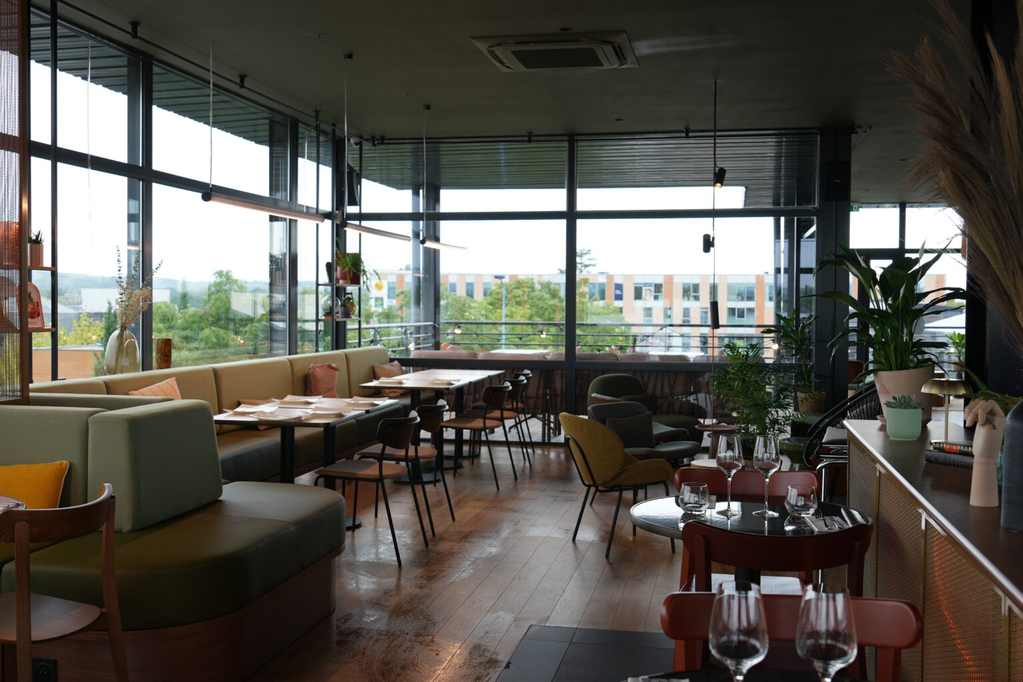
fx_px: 1023
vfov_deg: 36.9
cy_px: 341
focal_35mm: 36
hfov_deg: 53.1
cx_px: 512
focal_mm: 24
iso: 100
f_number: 4
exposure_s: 1/60
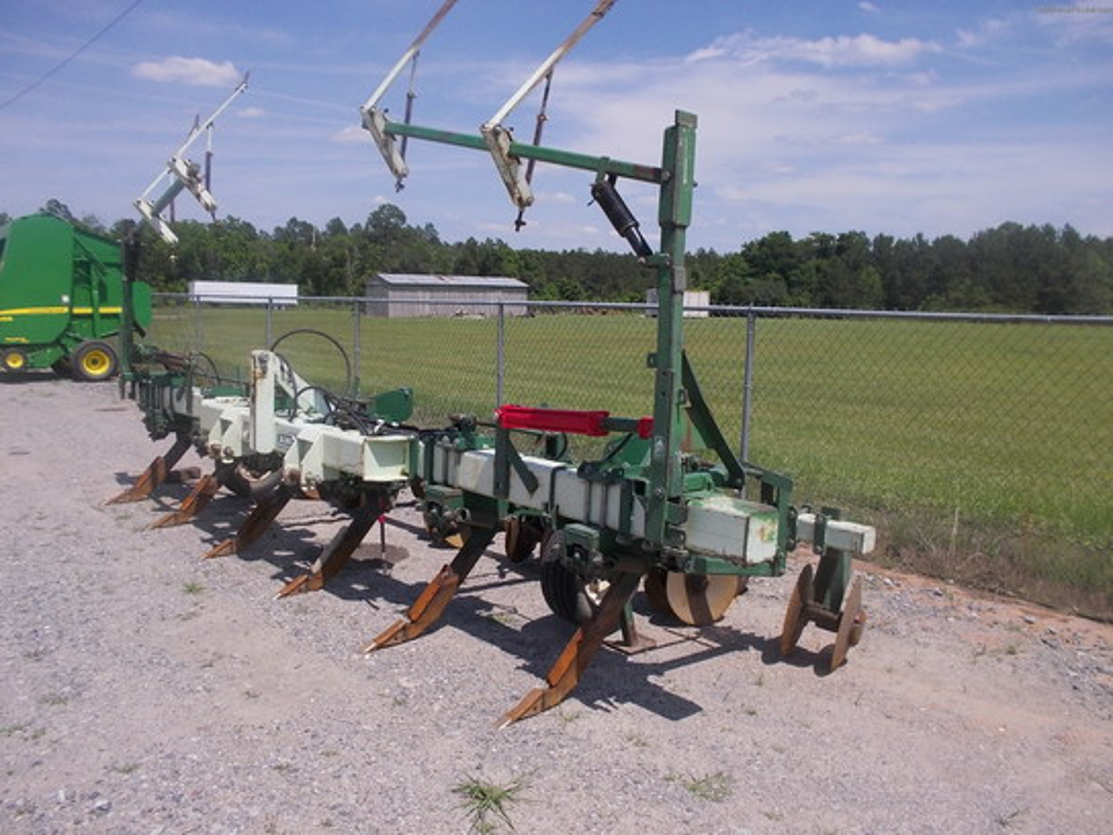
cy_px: 418
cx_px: 556
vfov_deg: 48.2
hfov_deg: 61.7
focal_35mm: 29
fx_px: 932
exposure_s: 1/1250
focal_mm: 4.1
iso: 80
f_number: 3.3
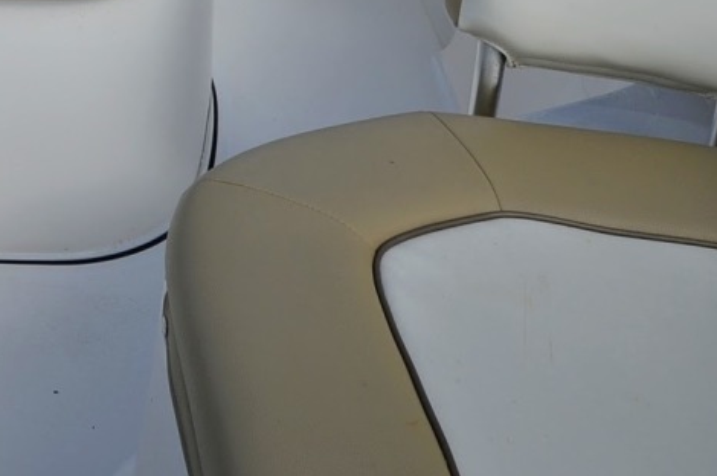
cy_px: -235
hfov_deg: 33.1
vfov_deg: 21.7
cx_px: -83
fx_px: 1034
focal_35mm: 52
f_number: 9
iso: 100
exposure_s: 1/320
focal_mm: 10
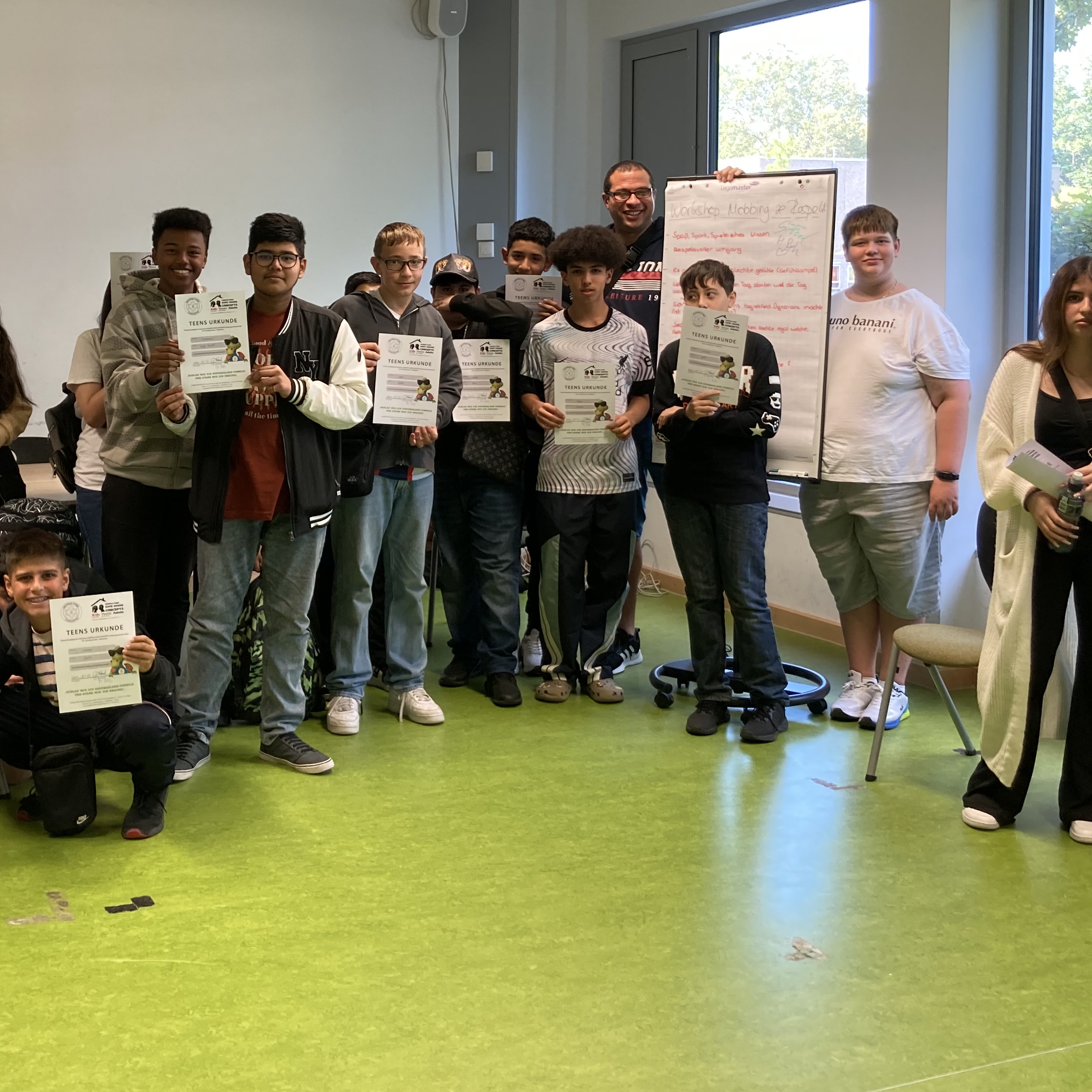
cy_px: 365
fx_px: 1677
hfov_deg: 35.8
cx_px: 386
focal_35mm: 47
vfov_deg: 35.7
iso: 50
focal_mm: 3.99
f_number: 1.8
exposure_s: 1/50
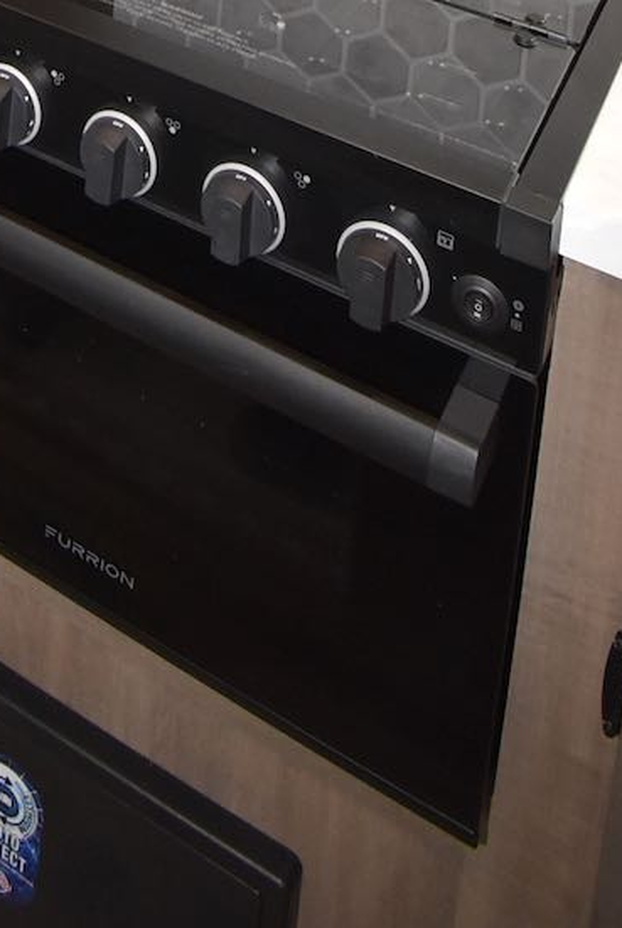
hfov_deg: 26.4
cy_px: -561
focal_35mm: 49
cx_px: 22
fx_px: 1266
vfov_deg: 25.7
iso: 1400
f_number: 4.5
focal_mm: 10
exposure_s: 1/60
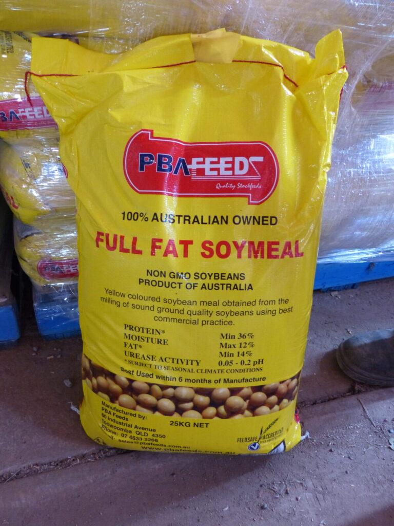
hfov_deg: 48.2
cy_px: 263
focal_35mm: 29
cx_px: 197
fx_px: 440
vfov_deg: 61.7
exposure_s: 1/15
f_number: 2.8
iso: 400
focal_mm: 5.2
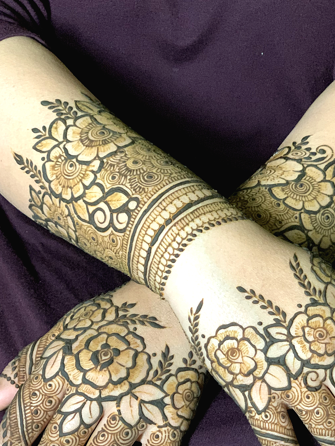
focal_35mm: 78
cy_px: 267
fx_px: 1006
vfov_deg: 25.0
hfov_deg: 18.9
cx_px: 214
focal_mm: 6
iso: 500
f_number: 2.4
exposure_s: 1/40
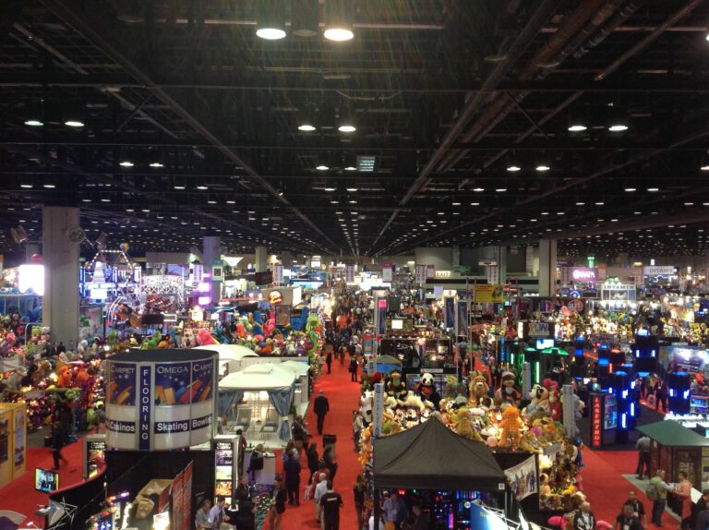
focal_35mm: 35
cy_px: 265
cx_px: 354
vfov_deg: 40.6
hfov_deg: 52.7
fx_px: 716
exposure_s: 1/15
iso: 125
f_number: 2.4
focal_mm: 4.28
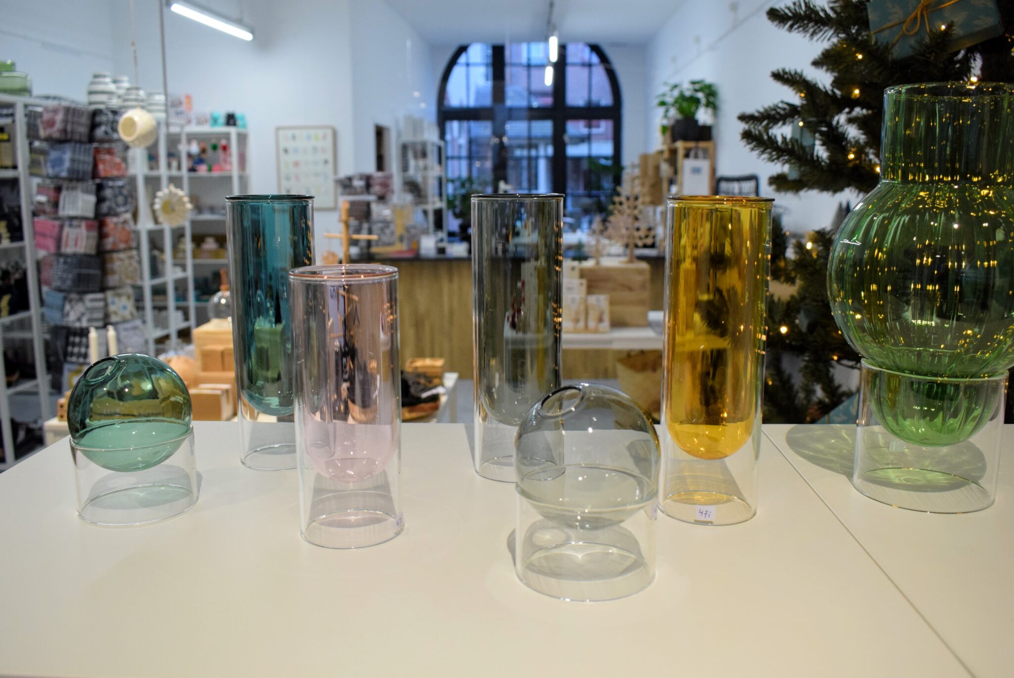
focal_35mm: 32
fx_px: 888
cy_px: 339
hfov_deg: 59.5
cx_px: 507
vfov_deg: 41.8
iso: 1600
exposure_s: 1/125
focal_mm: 21
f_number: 5.6
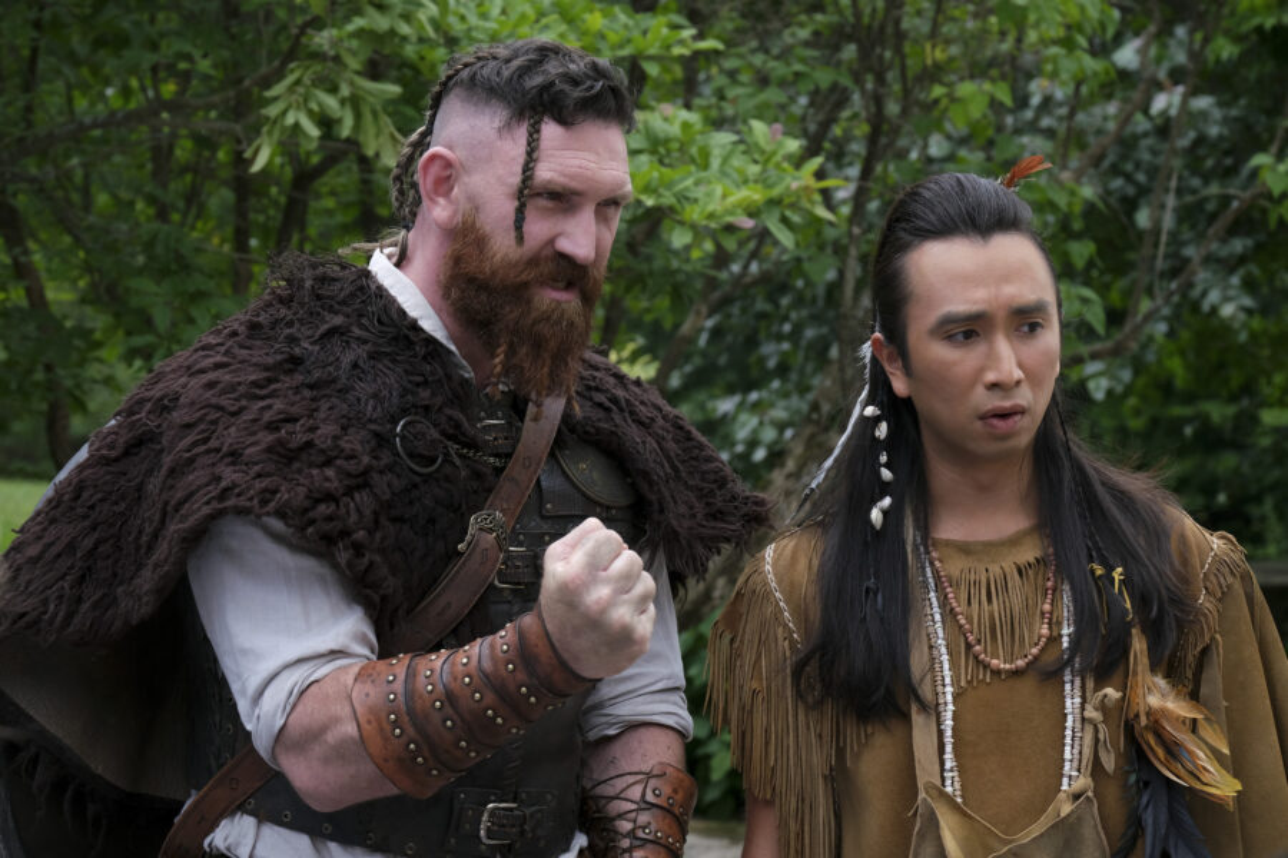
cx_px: 644
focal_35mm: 112
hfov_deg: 18.3
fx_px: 4007
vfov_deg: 12.2
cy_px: 429
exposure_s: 1/500
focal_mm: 74.4
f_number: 7.1
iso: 640
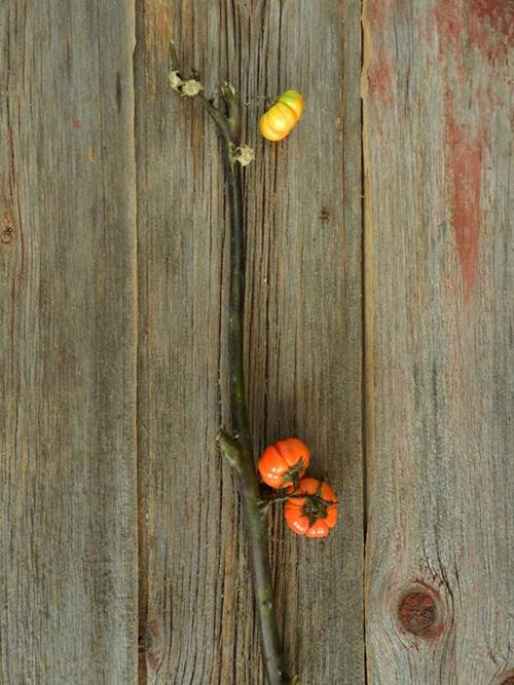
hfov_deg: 54.9
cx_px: 257
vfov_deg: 69.4
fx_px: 495
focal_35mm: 25
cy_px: 342
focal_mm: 4.5
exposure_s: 1/30
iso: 160
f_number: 3.5
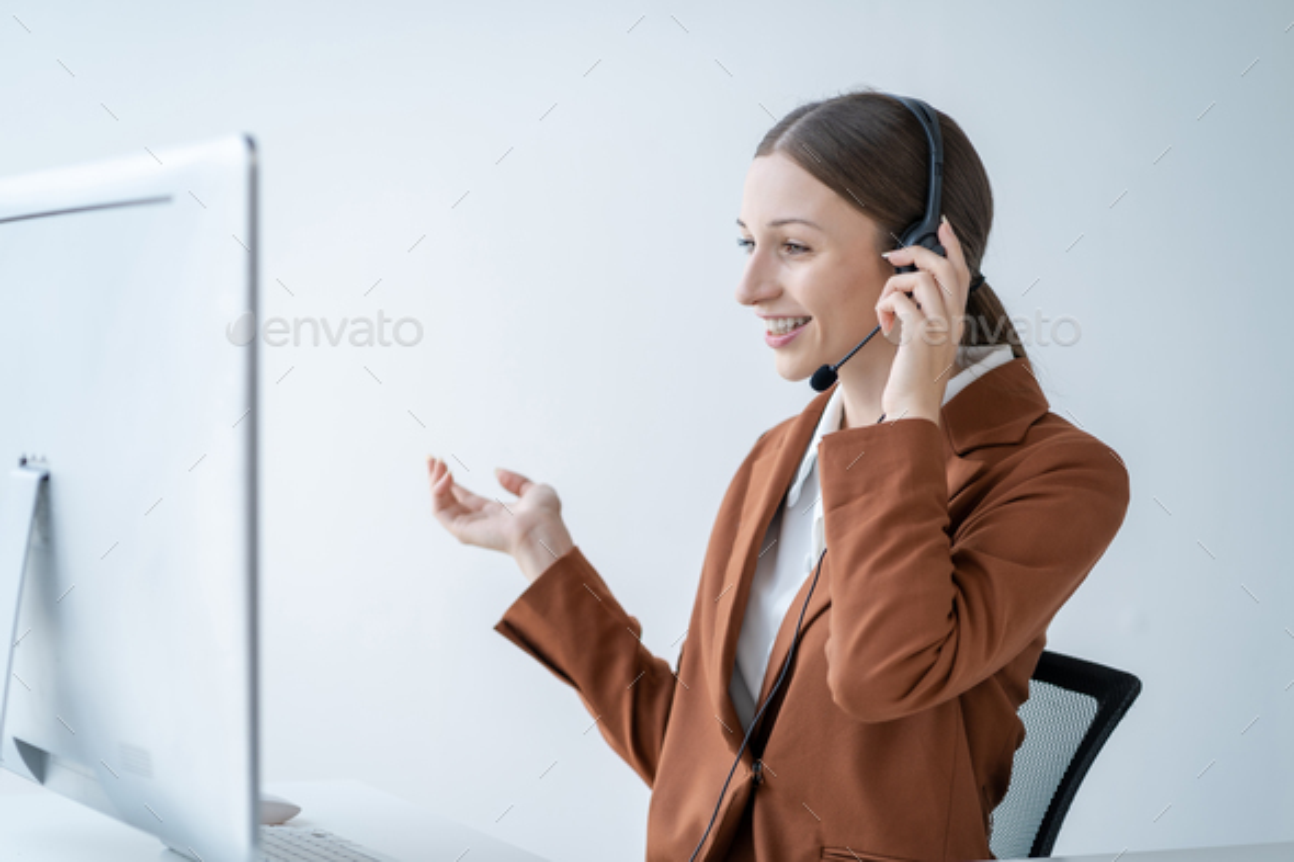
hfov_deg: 23.9
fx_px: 3054
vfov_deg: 16.1
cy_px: 431
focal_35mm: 85
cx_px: 647
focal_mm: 85
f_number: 2.8
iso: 125
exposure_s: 1/320
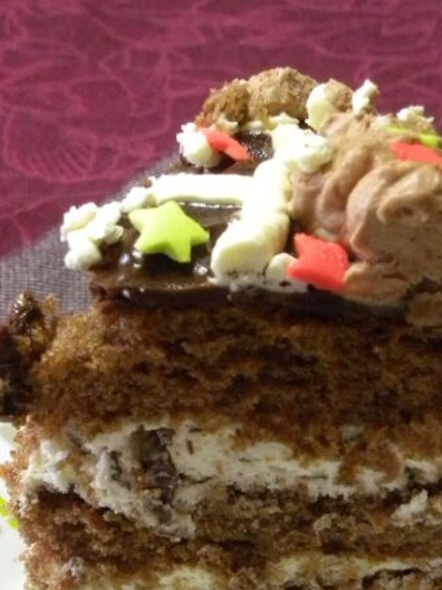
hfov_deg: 13.2
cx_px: 301
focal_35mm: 112
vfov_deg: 17.1
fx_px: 1908
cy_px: 627
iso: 400
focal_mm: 9.2
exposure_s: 1/13.6
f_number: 3.5
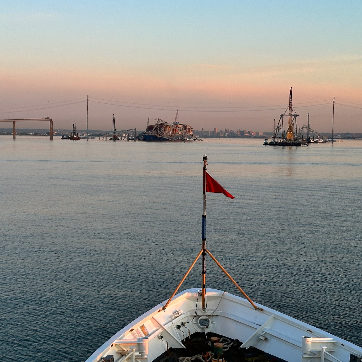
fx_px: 745
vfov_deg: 27.3
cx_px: 163
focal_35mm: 63
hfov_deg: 27.3
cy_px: 168
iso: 64
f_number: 1.78
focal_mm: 6.86
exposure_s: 1/256
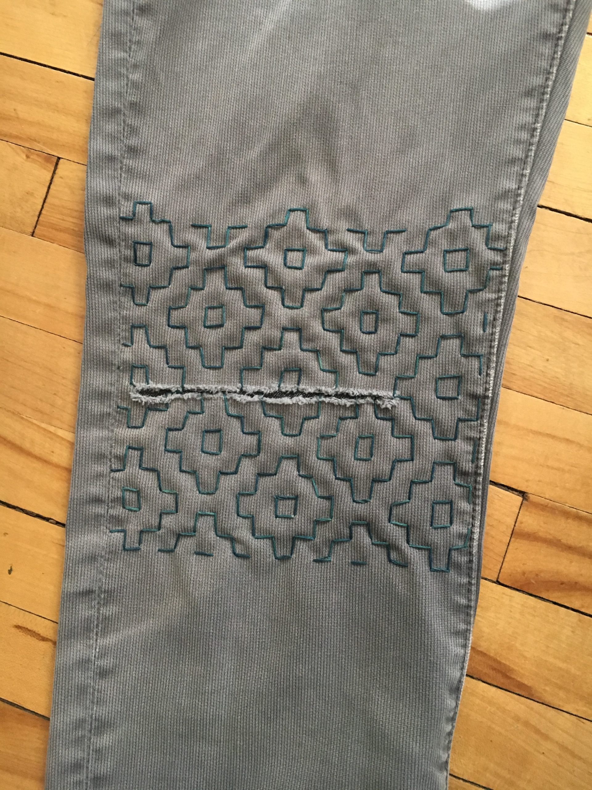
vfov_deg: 61.7
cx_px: 296
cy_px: 395
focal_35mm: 29
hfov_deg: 48.2
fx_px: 661
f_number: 2.2
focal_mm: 4.15
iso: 200
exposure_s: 1/20
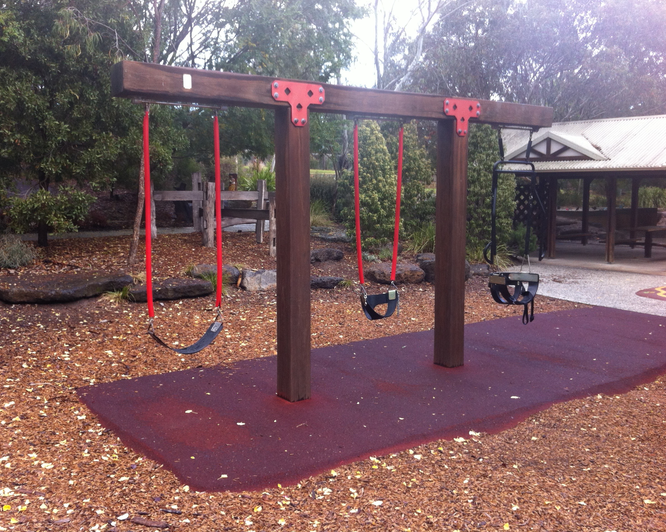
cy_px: 266
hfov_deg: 49.0
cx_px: 309
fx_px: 729
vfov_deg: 40.1
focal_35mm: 37
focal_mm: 3.85
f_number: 2.8
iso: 80
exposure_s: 1/120
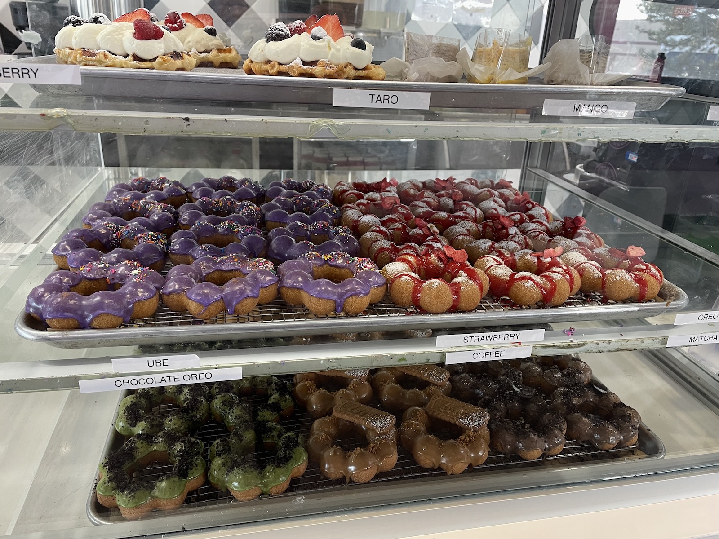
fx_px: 540
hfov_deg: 67.3
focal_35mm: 26
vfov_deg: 53.1
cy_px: 270
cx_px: 360
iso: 160
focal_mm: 4.2
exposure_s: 1/60
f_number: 1.6
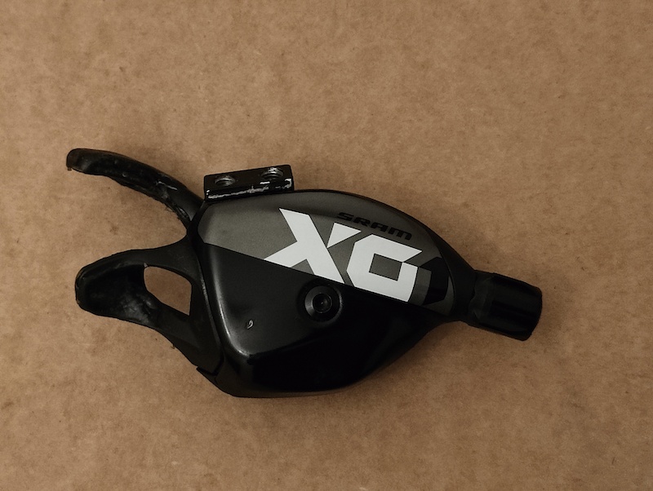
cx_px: 326
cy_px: 246
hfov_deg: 52.6
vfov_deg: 40.8
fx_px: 661
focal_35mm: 35
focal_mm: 6.06
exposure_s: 1/20
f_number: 1.8
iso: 1670
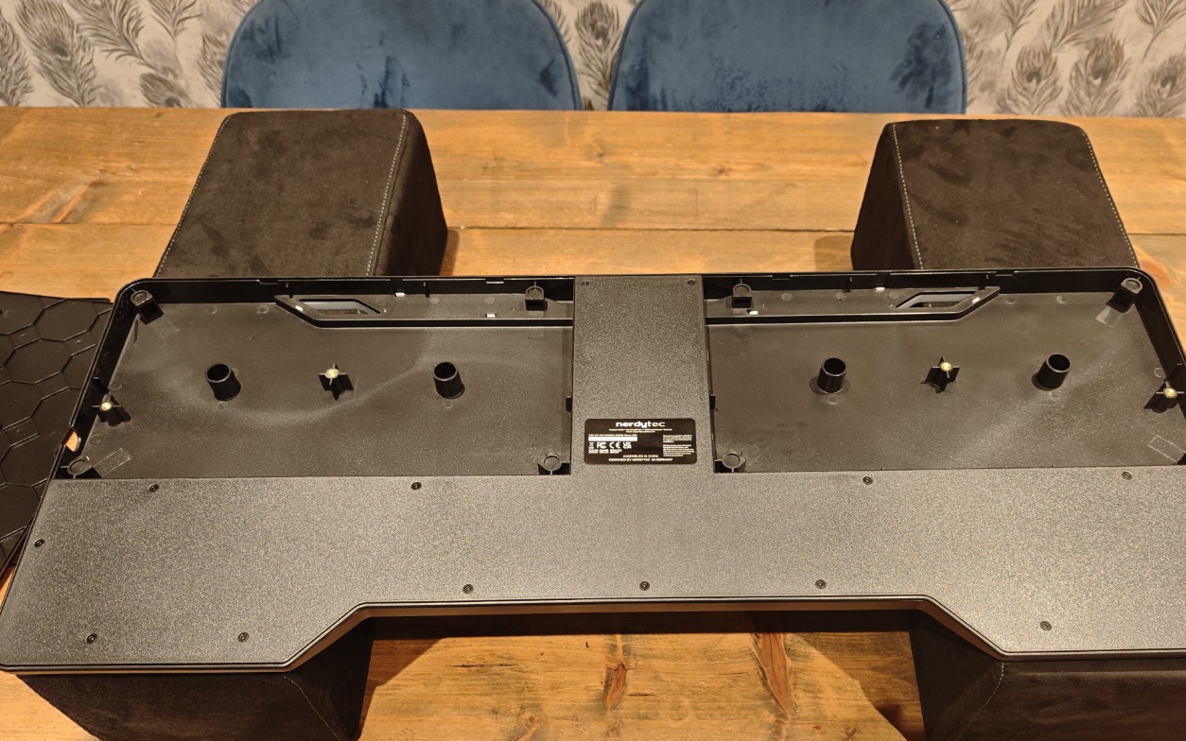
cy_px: 495
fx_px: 905
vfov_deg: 43.9
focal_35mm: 28
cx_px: 635
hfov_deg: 66.4
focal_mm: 6.55
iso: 400
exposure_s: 1/50
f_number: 1.62
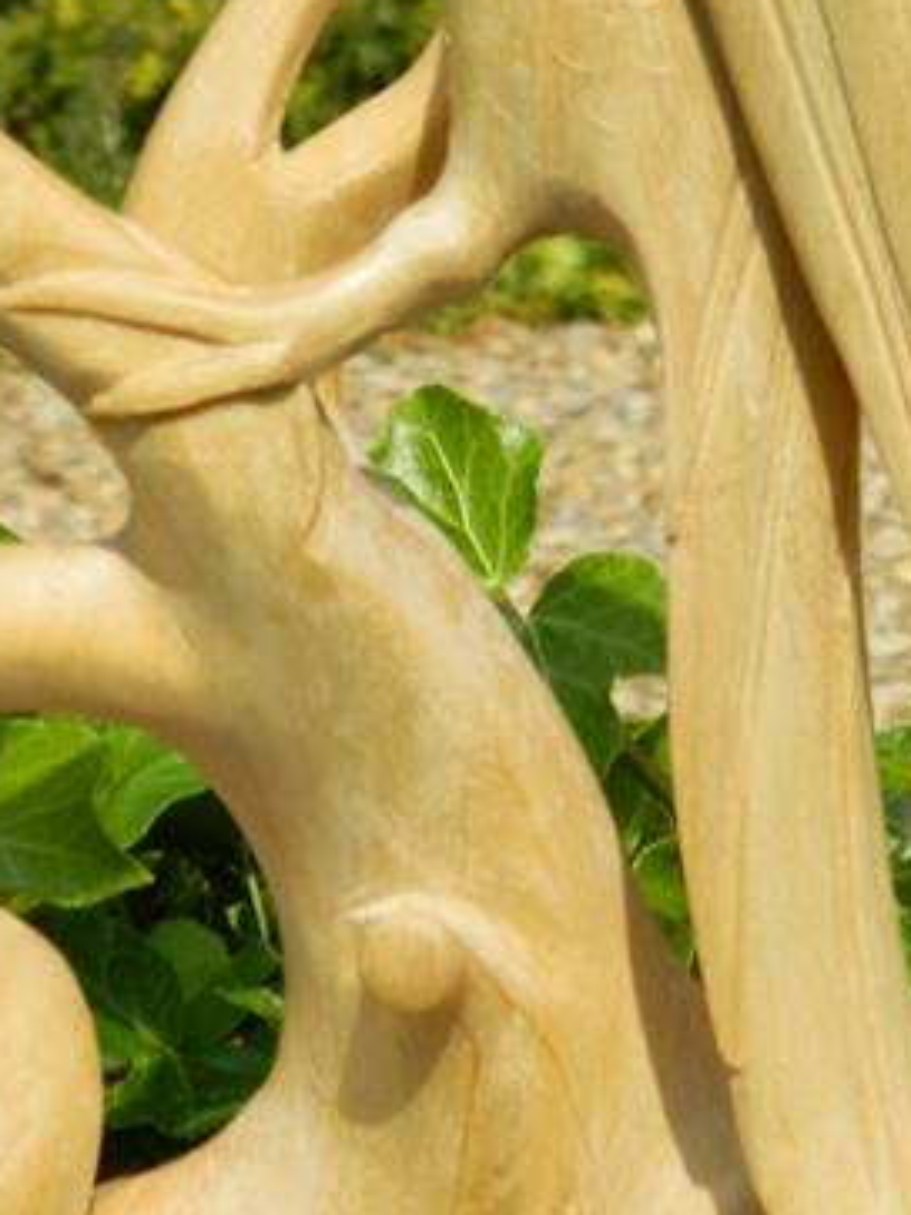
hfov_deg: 7.7
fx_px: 6776
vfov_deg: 10.2
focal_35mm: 193
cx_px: 415
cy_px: 80
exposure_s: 1/125
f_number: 11.4
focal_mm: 12.6
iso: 80
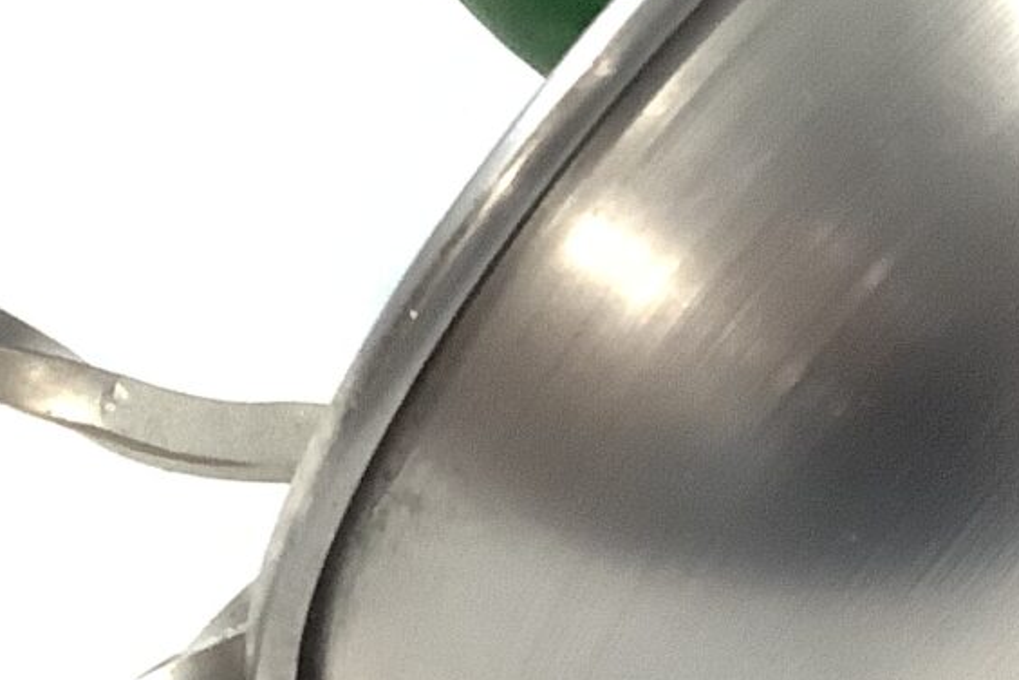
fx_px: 3311
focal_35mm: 117
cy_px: 237
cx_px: 795
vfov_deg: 11.7
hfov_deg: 17.4
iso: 250
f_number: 2.4
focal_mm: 3.3
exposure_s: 1/60
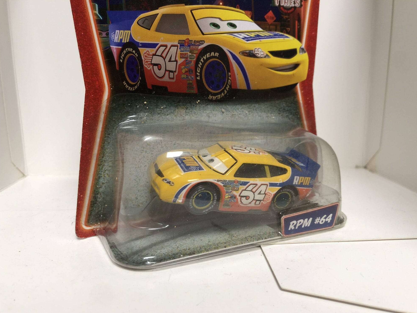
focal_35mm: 29
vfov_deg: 48.2
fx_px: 349
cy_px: 160
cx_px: 203
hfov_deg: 61.6
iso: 40
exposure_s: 1/33
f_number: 1.8
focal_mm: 4
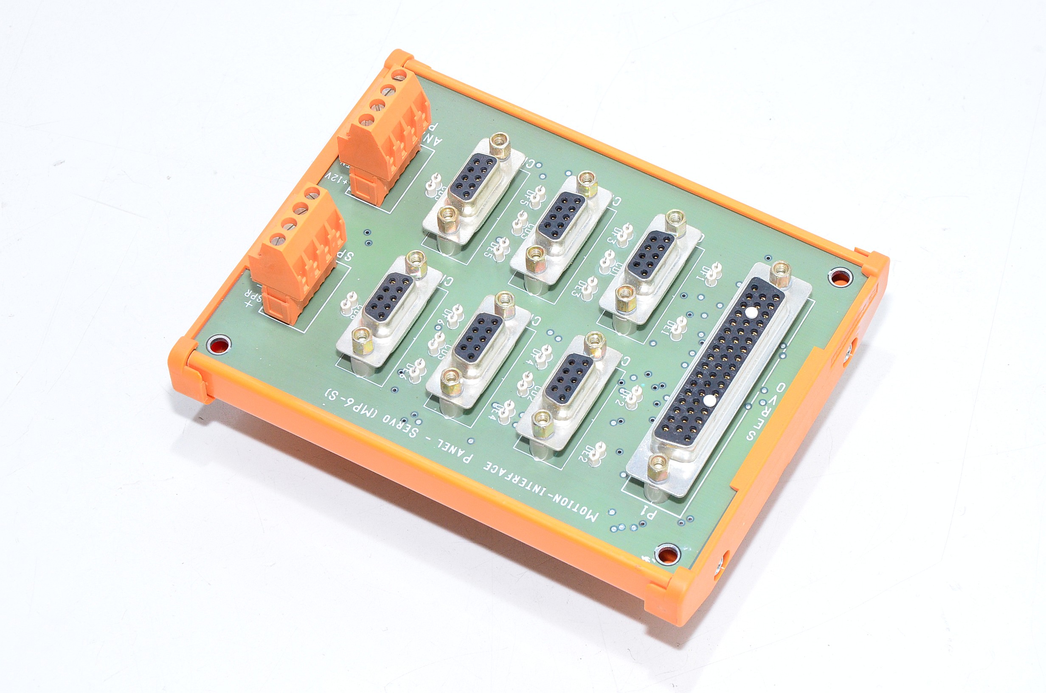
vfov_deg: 10.7
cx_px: 523
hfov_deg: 16.1
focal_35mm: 128
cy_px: 346
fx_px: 3697
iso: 1600
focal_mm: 85
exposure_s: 1/50
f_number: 16
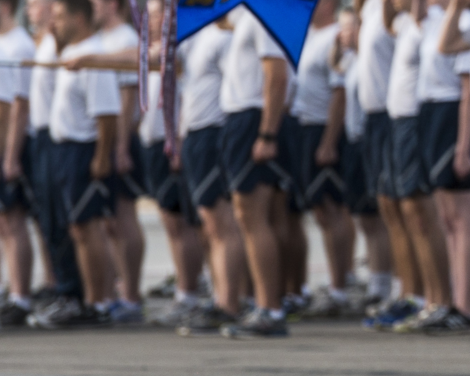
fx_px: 12963
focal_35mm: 932
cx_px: 957
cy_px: -74
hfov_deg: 2.1
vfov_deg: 1.7
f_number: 5.6
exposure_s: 1/320
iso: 200
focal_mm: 190
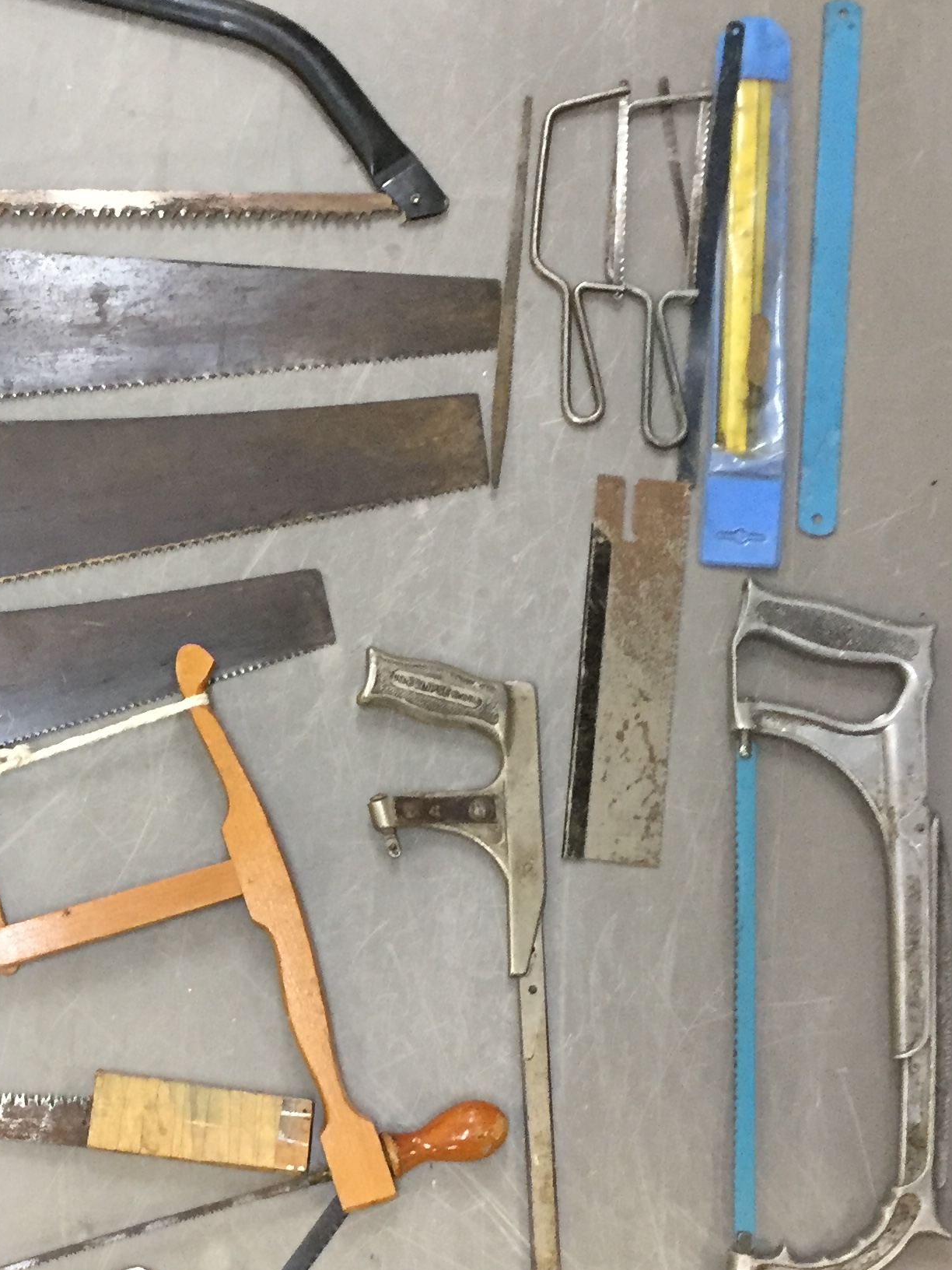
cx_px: 61
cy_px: 746
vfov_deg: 33.2
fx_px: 2127
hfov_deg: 24.4
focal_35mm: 58
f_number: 2.2
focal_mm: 4.15
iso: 250
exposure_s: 1/33
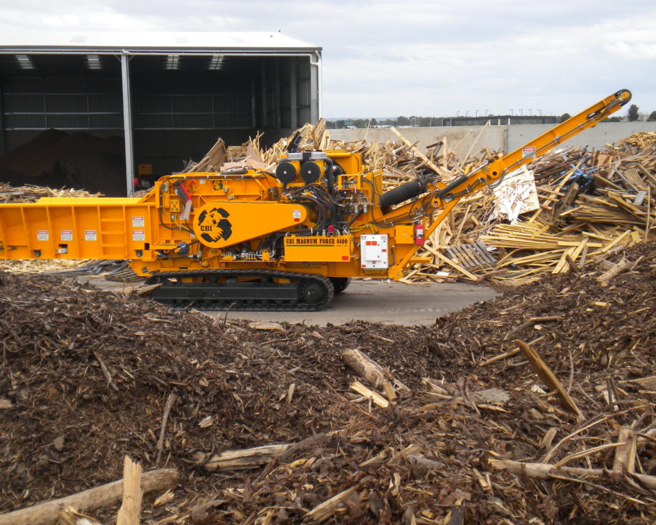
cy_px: 260
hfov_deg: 34.1
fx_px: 1068
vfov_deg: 27.6
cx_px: 313
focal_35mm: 55
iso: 80
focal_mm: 9.3
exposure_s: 1/318
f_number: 5.6
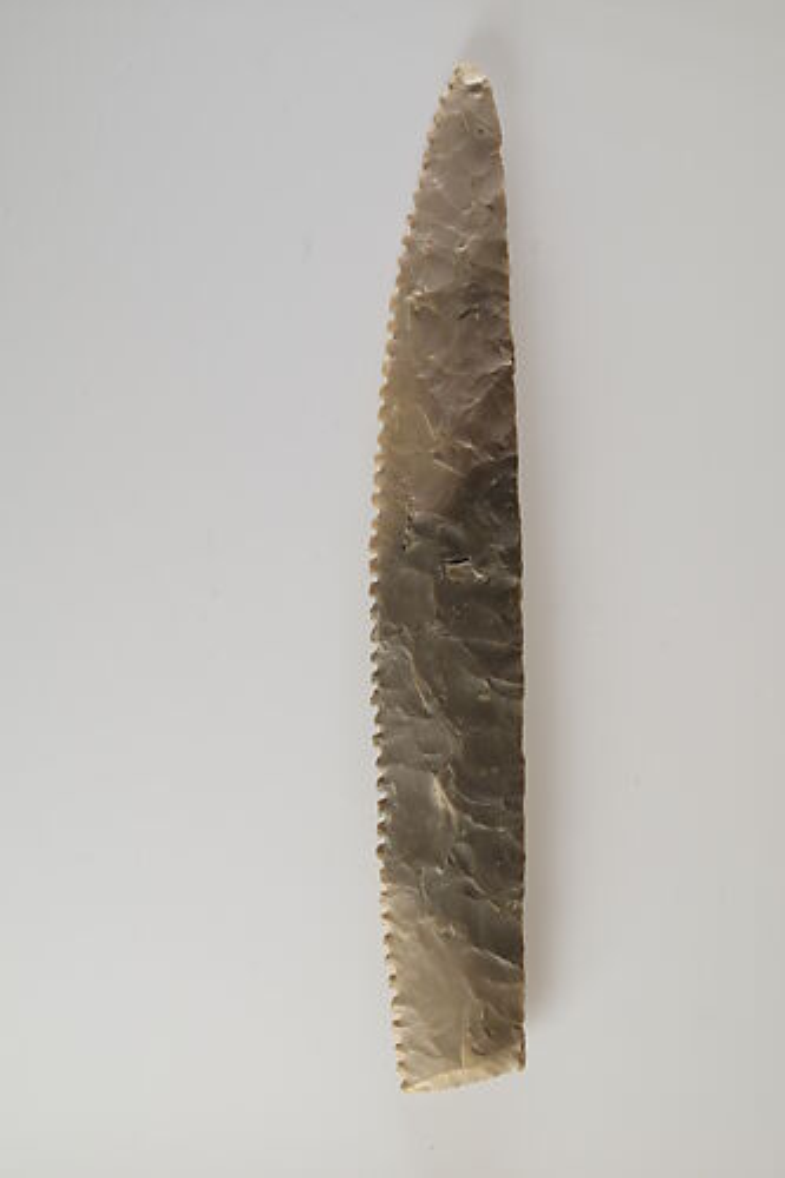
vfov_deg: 33.4
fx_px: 1964
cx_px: 392
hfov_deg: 22.6
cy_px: 589
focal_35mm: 60
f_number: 11
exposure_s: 1/15
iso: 125
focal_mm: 40
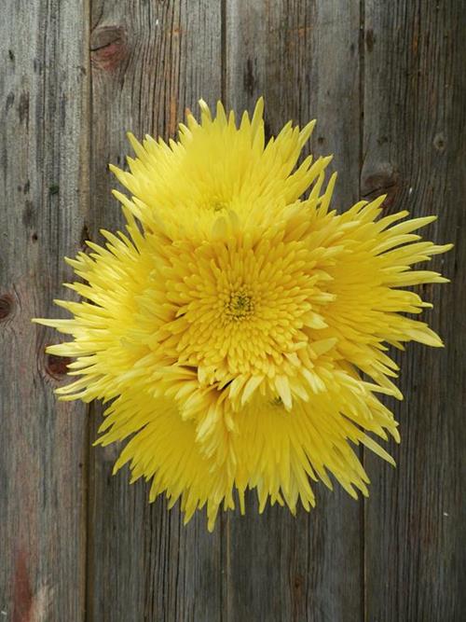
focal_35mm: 23
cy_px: 311
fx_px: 413
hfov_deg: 58.9
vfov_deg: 73.9
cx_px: 233
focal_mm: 4
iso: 160
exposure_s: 1/80
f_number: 3.4
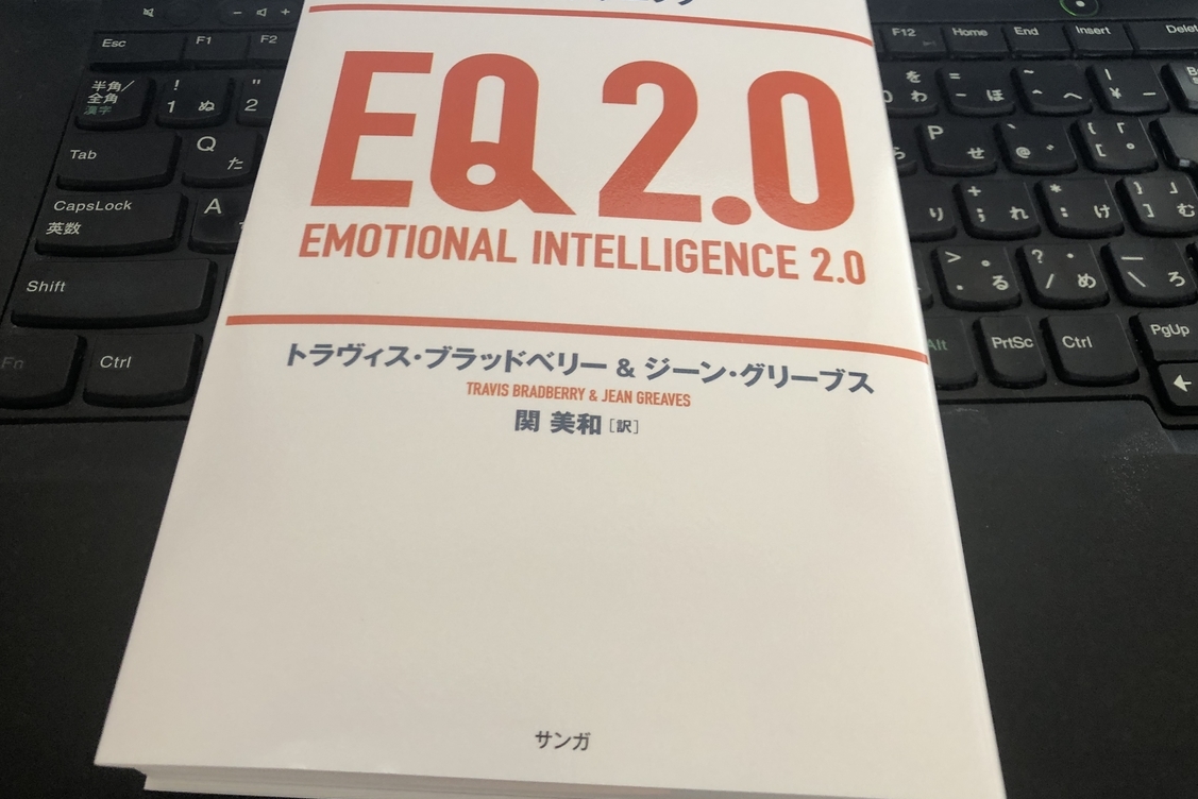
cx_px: 576
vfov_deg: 42.2
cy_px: 327
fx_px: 1032
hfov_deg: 60.3
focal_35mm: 31
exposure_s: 1/30
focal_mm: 3.99
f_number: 1.8
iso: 40
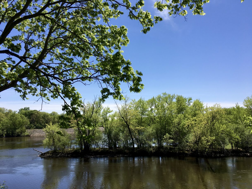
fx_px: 211
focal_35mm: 29
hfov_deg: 61.6
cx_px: 126
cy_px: 94
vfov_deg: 48.2
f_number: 2.2
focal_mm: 4.15
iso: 25
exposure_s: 1/1570
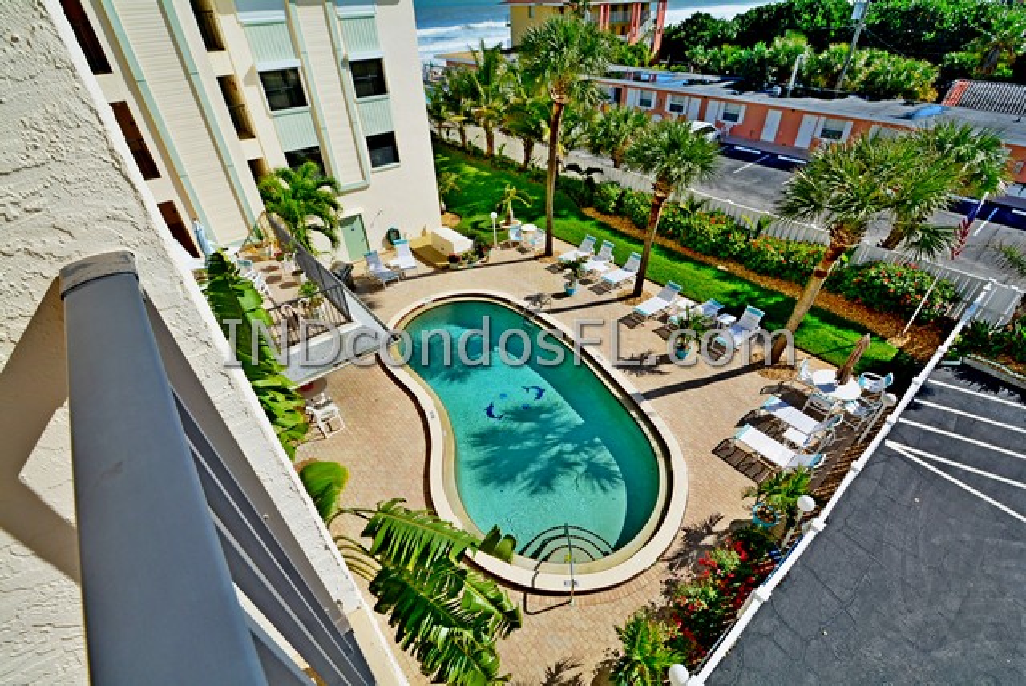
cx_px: 513
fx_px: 428
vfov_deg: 77.4
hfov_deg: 100.3
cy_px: 343
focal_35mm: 15
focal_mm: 10
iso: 100
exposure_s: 1/320
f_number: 9
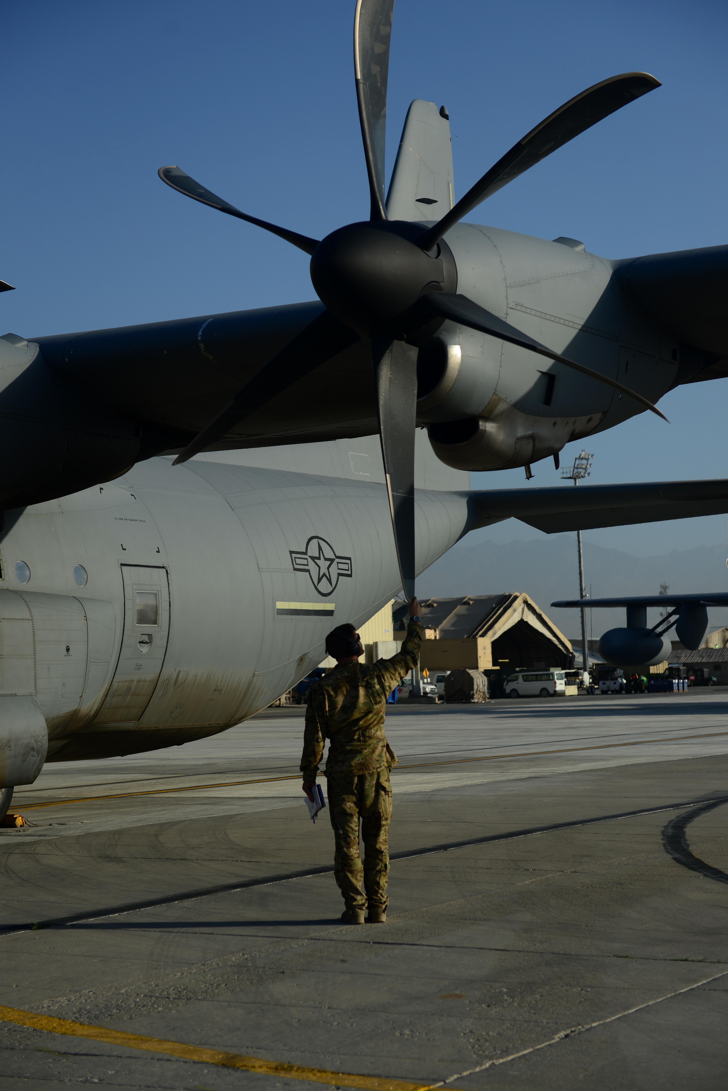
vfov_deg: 28.8
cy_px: 546
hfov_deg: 19.5
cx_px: 364
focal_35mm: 70
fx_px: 2122
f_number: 4
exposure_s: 1/2000
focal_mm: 70
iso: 125
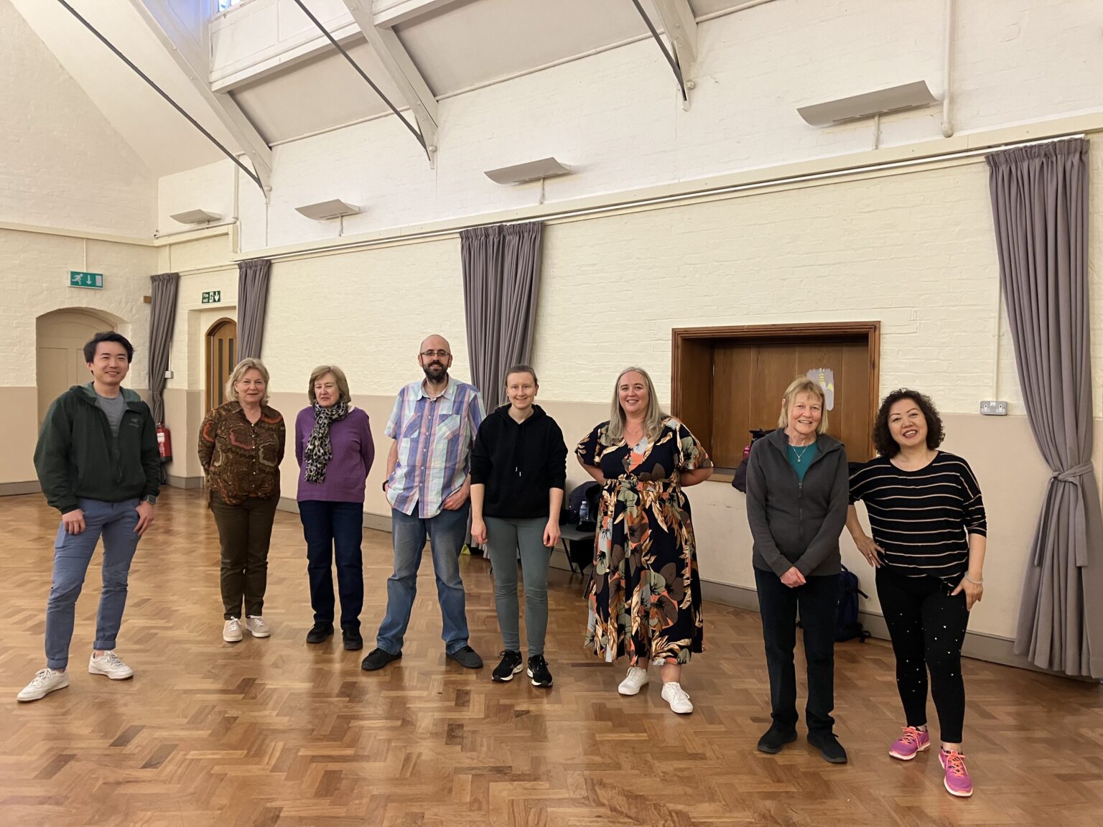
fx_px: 892
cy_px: 414
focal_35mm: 28
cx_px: 552
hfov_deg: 63.4
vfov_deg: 49.7
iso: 100
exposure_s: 1/50
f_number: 1.8
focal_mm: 3.99
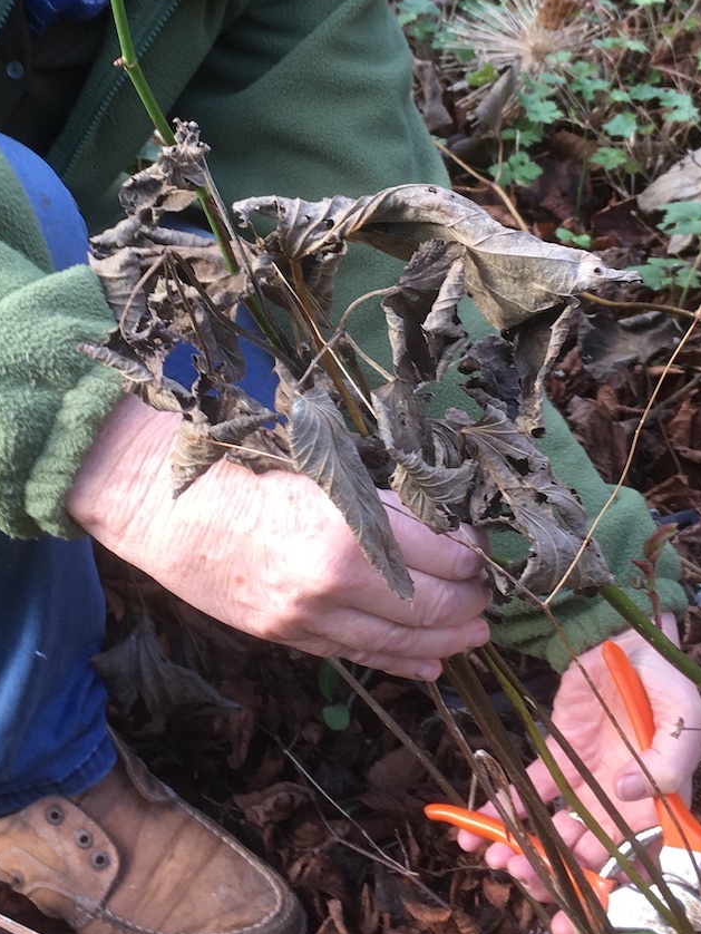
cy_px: 276
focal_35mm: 62
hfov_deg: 23.6
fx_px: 1673
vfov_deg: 30.8
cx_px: 279
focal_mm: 4.15
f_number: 2.2
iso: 25
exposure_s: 1/50
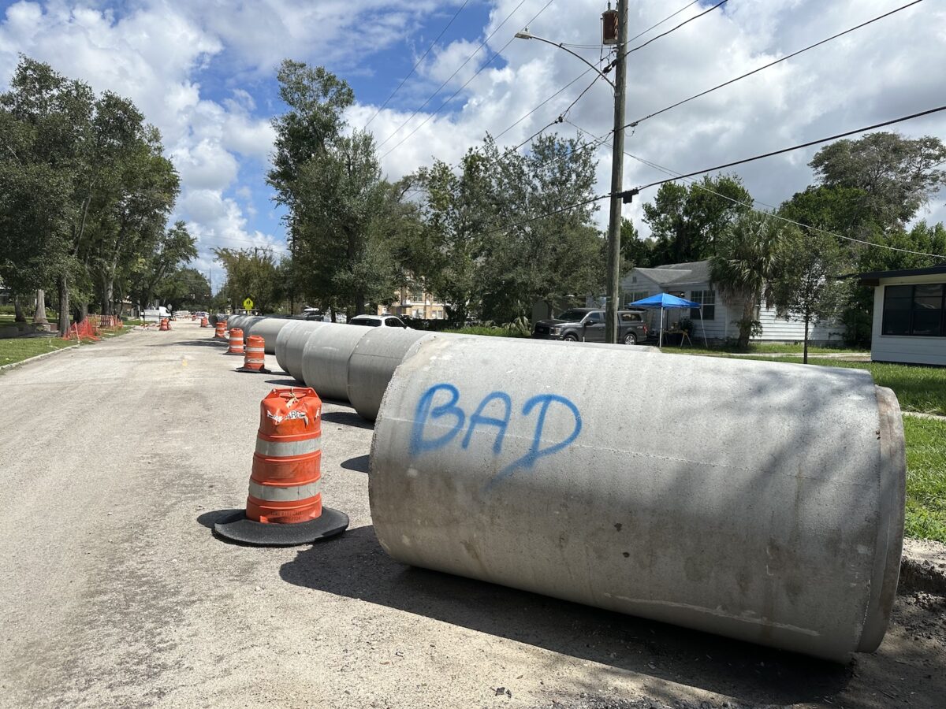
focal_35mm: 24
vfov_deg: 56.8
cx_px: 473
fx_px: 656
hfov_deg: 71.6
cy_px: 354
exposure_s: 1/6623
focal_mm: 6.86
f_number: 1.78
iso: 80
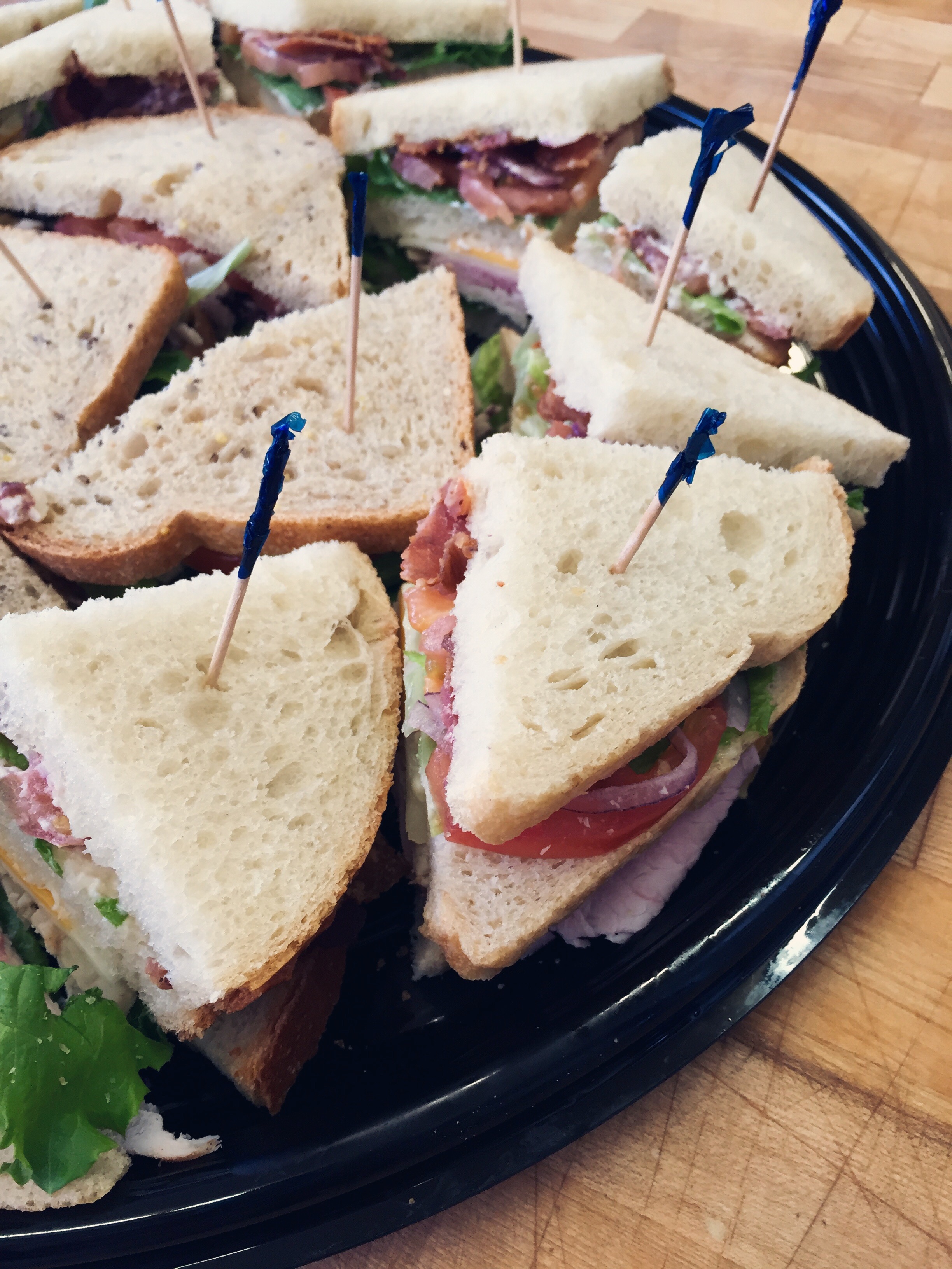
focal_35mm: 29
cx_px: 476
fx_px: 1063
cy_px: 634
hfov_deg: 48.2
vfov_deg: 61.7
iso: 64
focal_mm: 4.15
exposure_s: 1/30
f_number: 2.2
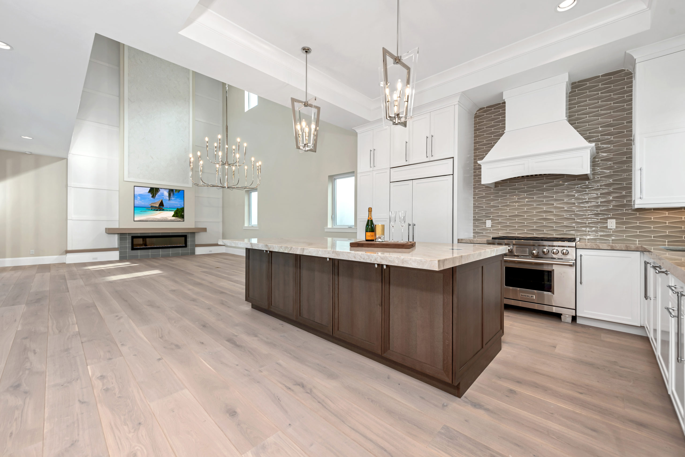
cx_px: 342
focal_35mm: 14
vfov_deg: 81.3
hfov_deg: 104.2
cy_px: 228
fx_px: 266
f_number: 8
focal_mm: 14
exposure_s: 1/100
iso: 100
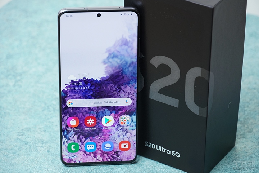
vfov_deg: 9.5
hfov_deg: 14.3
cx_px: 130
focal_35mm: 144
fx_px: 1036
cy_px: 86
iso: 800
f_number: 5.6
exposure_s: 1/100
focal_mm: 96
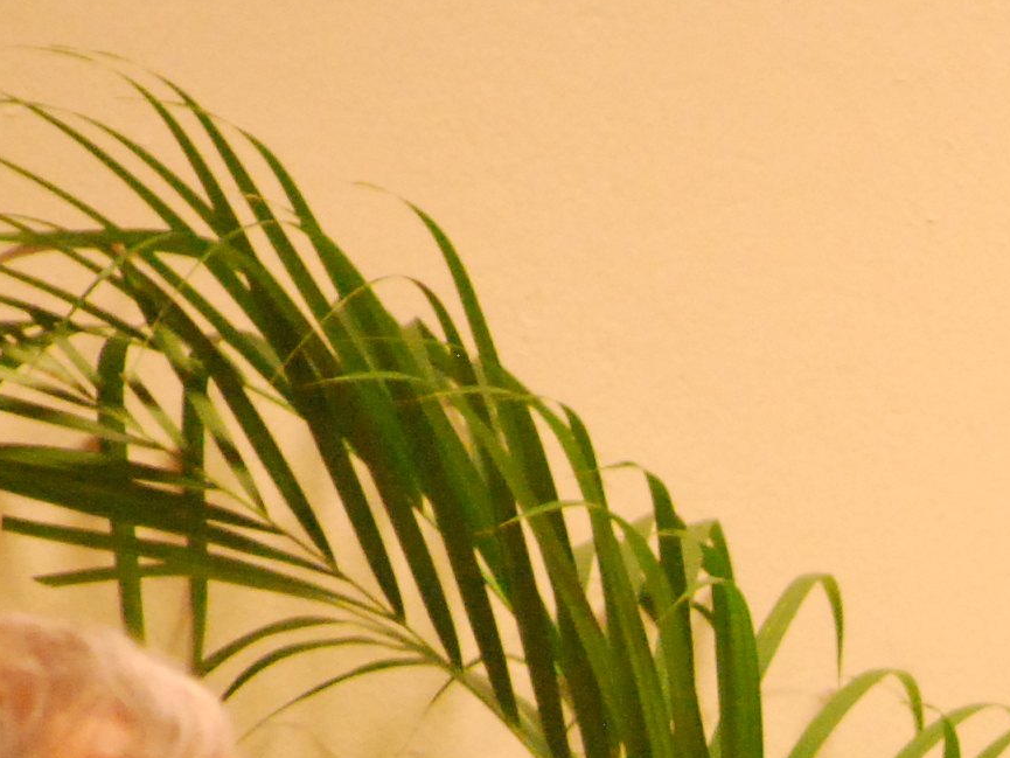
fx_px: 25451
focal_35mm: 872
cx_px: 1210
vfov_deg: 1.7
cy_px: 1508
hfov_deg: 2.3
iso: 1600
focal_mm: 135
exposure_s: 1/25
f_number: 5
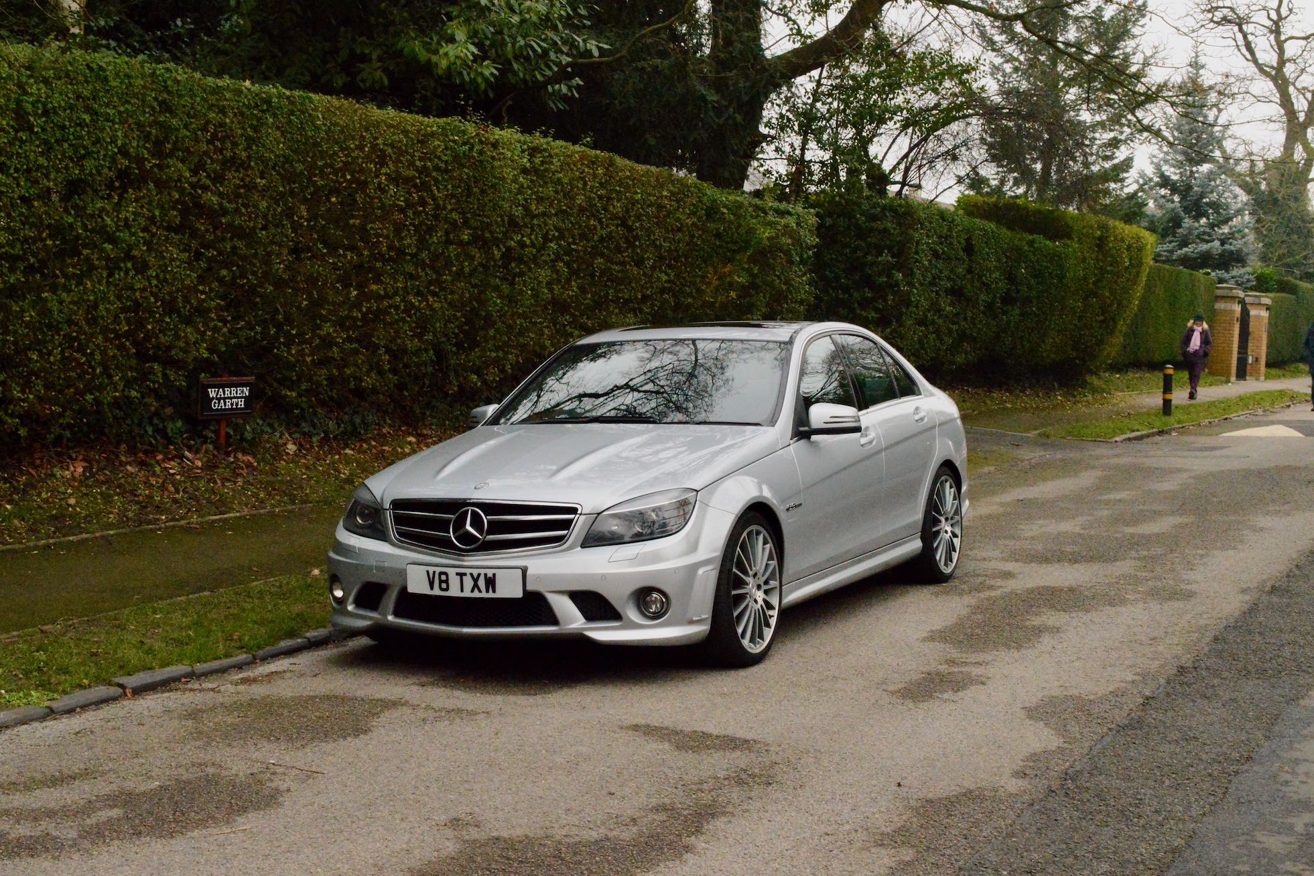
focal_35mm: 54
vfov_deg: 25.3
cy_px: 437
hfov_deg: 37.2
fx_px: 1953
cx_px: 657
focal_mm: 35
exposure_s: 1/640
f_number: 13
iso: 6400
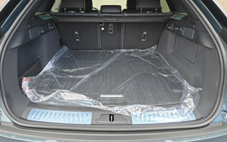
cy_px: 56
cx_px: 111
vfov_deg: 48.9
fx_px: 155
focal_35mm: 25
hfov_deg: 72.5
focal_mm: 6.3
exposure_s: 1/180
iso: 20
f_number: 1.7
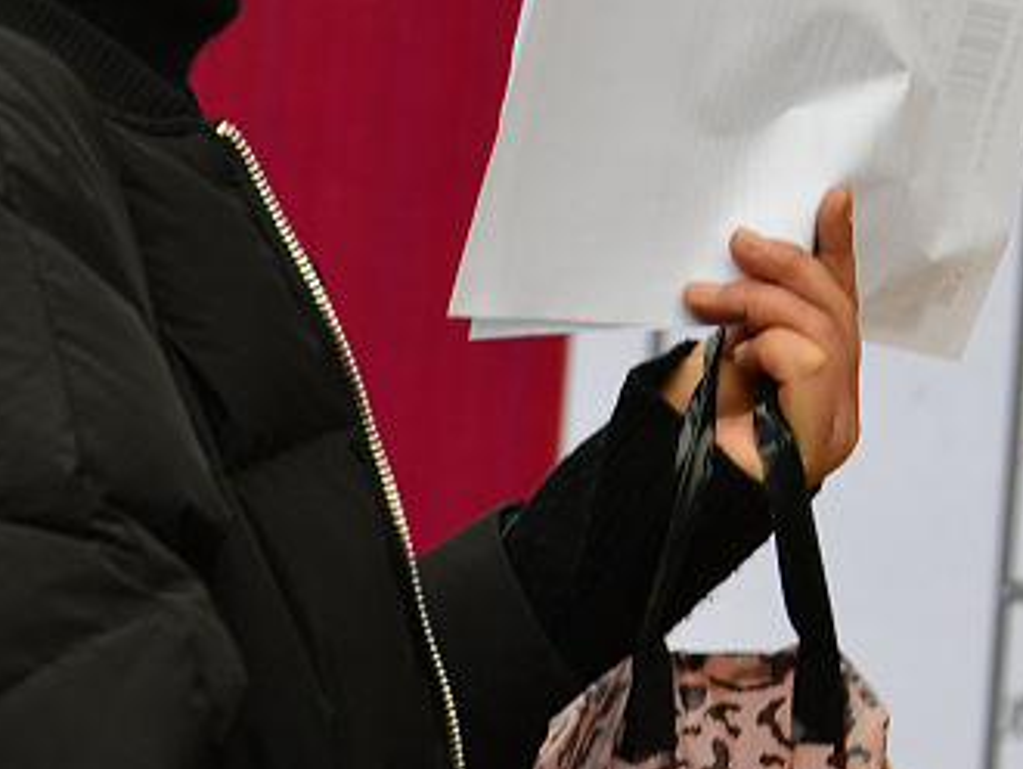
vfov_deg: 1.6
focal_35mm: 909
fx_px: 26883
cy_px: -453
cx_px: 1662
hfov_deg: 2.2
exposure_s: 1/100
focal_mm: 260
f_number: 5.6
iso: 250
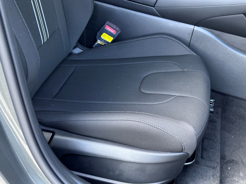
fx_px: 341
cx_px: 123
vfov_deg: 30.3
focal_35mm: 48
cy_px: 92
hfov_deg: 39.7
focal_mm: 6.86
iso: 160
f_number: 1.78
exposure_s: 1/60
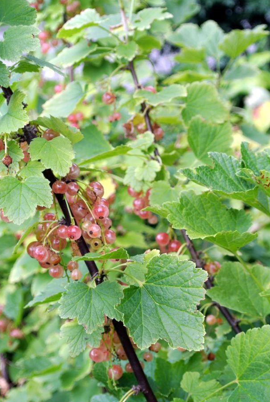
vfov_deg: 28.4
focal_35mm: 71
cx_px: 125
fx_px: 796
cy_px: 196
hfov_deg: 19.2
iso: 100
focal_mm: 23.6
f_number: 5
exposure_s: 1/125
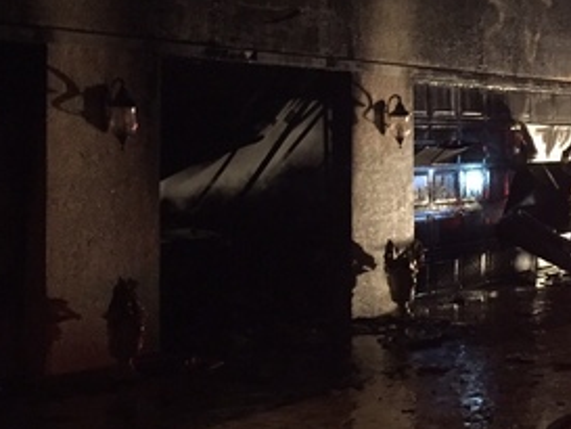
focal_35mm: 68
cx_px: 441
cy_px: 123
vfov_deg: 21.5
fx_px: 1122
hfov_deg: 28.1
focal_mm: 4.15
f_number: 2.2
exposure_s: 1/15
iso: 400
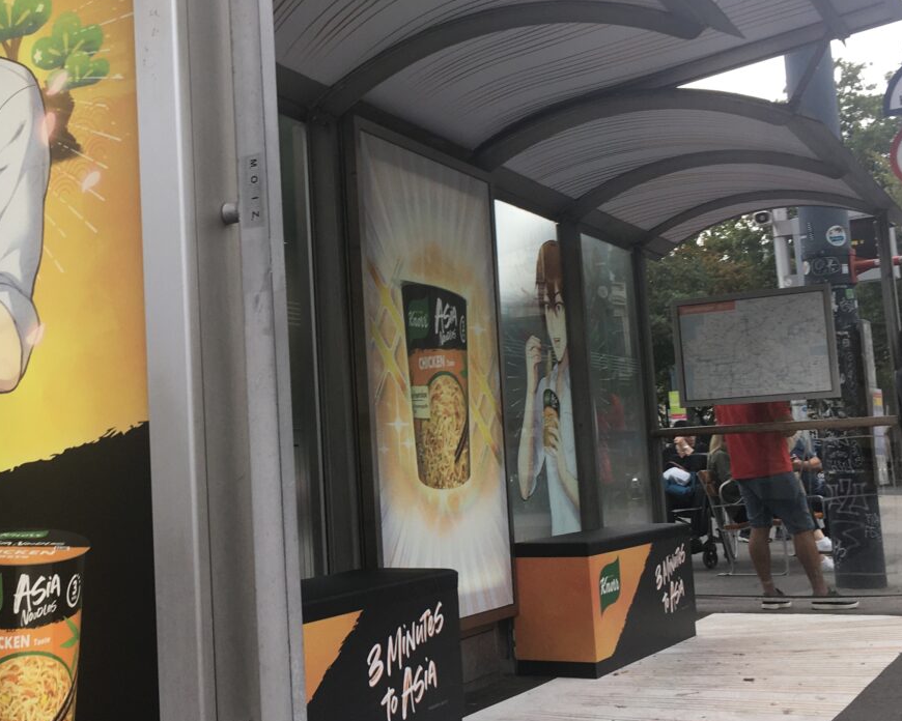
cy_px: 322
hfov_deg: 36.7
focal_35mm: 50
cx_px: 259
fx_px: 1335
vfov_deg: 30.2
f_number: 2.2
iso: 25
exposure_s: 1/108
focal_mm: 4.15
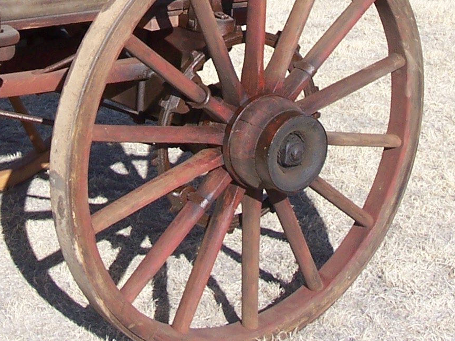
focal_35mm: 93
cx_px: 190
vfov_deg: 15.4
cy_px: -42
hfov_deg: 21.1
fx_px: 1222
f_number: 4
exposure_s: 1/500
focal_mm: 6
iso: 80
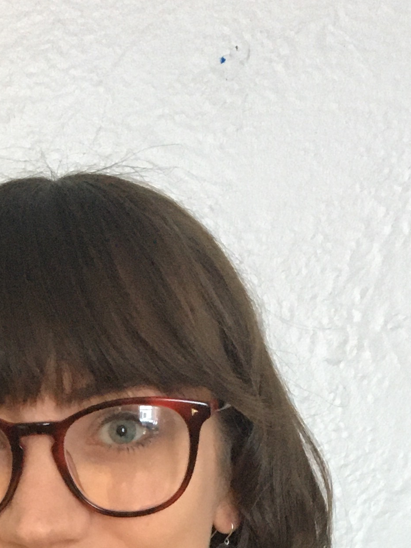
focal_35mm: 93
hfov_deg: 15.8
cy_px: 816
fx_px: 1472
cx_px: 78
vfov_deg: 18.7
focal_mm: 4.15
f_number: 2.2
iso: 200
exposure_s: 1/20
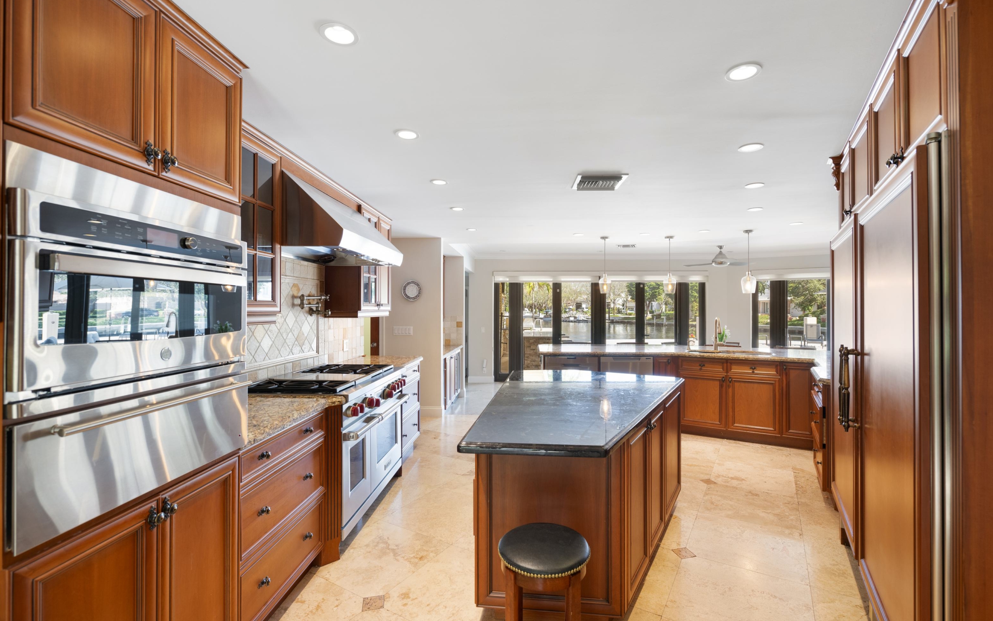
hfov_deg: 94.3
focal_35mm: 17
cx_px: 509
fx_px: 460
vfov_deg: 68.0
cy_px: 306
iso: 320
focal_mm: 16
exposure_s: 1/6
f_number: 5.6
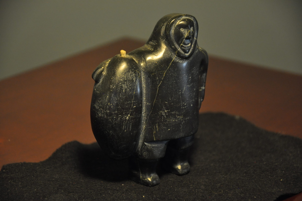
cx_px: 151
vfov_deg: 8.7
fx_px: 1320
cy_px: 100
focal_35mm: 158
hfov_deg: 13.1
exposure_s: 1/30
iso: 1400
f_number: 5.6
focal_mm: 105
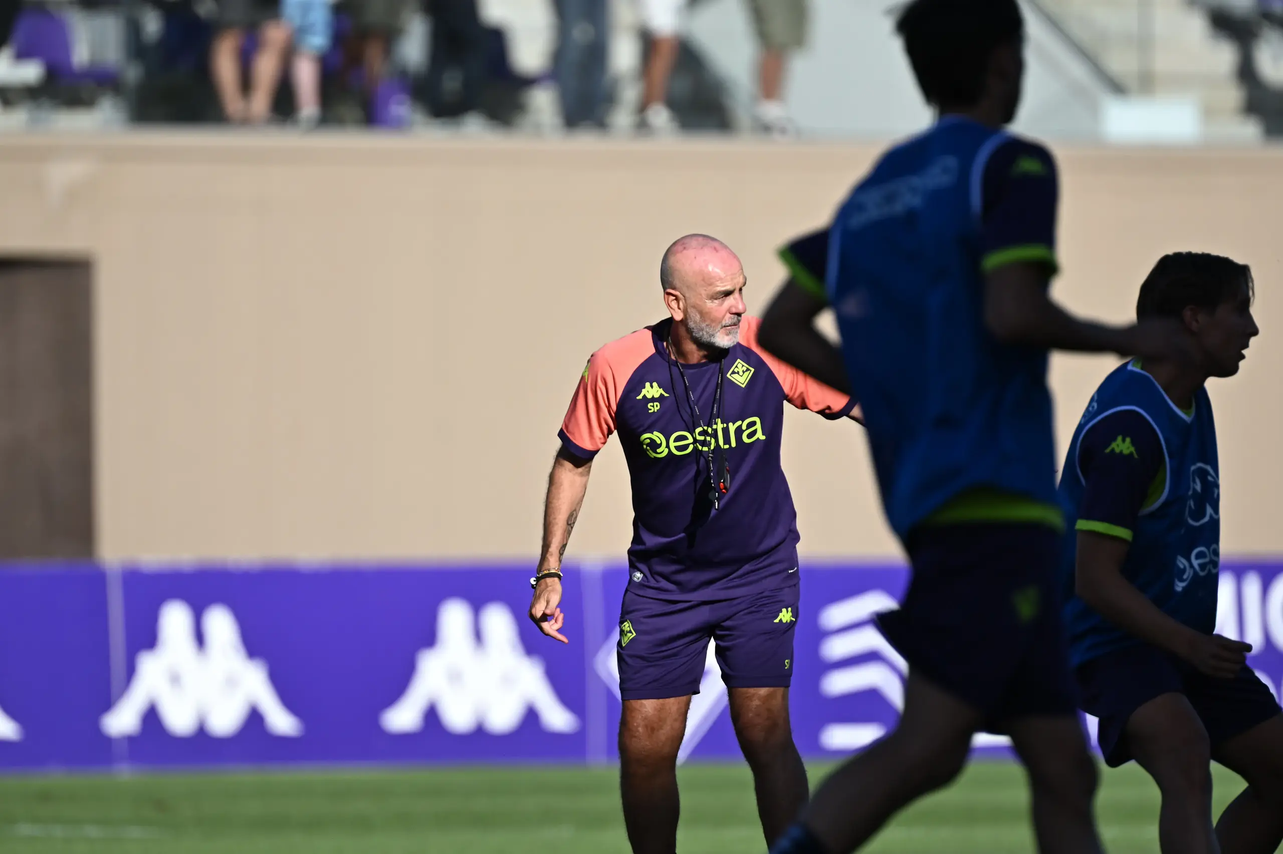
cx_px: 642
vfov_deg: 2.3
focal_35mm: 600
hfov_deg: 3.4
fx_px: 21375
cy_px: 427
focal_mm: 400
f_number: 4
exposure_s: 1/1250
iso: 140
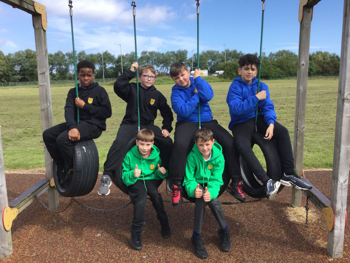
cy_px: 132
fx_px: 313
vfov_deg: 45.4
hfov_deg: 58.4
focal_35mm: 31
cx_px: 175
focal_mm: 3.3
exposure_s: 1/657
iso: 25
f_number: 2.4
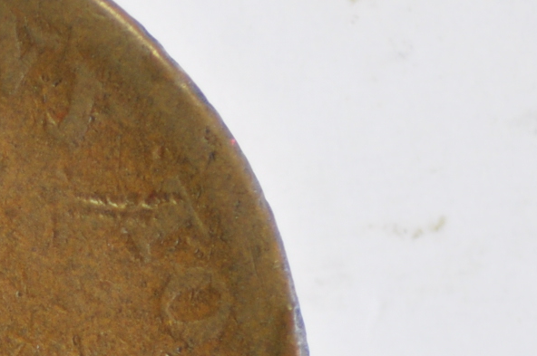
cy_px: 471
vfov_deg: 4.2
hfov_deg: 6.2
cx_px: -298
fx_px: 4856
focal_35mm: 326
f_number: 4.5
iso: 400
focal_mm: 60
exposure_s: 1/320
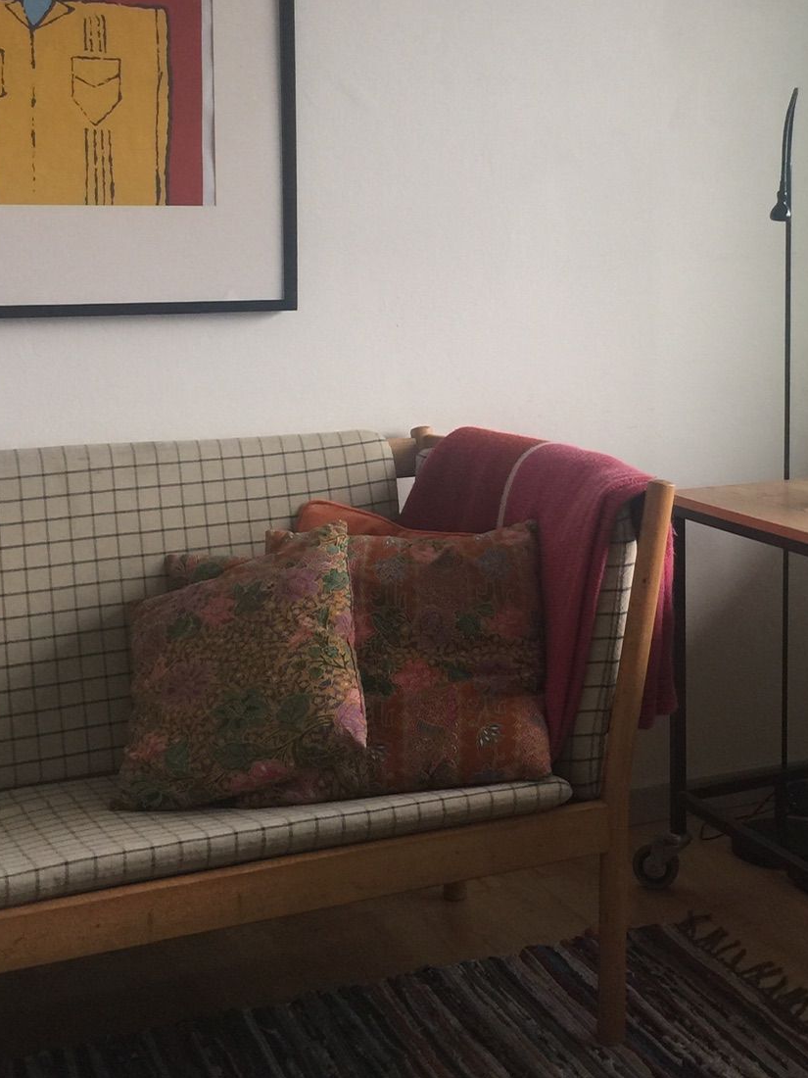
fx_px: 1681
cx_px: 569
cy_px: 375
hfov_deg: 26.8
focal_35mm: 54
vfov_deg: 35.3
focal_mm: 4.15
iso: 40
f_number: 2.2
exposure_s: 1/33
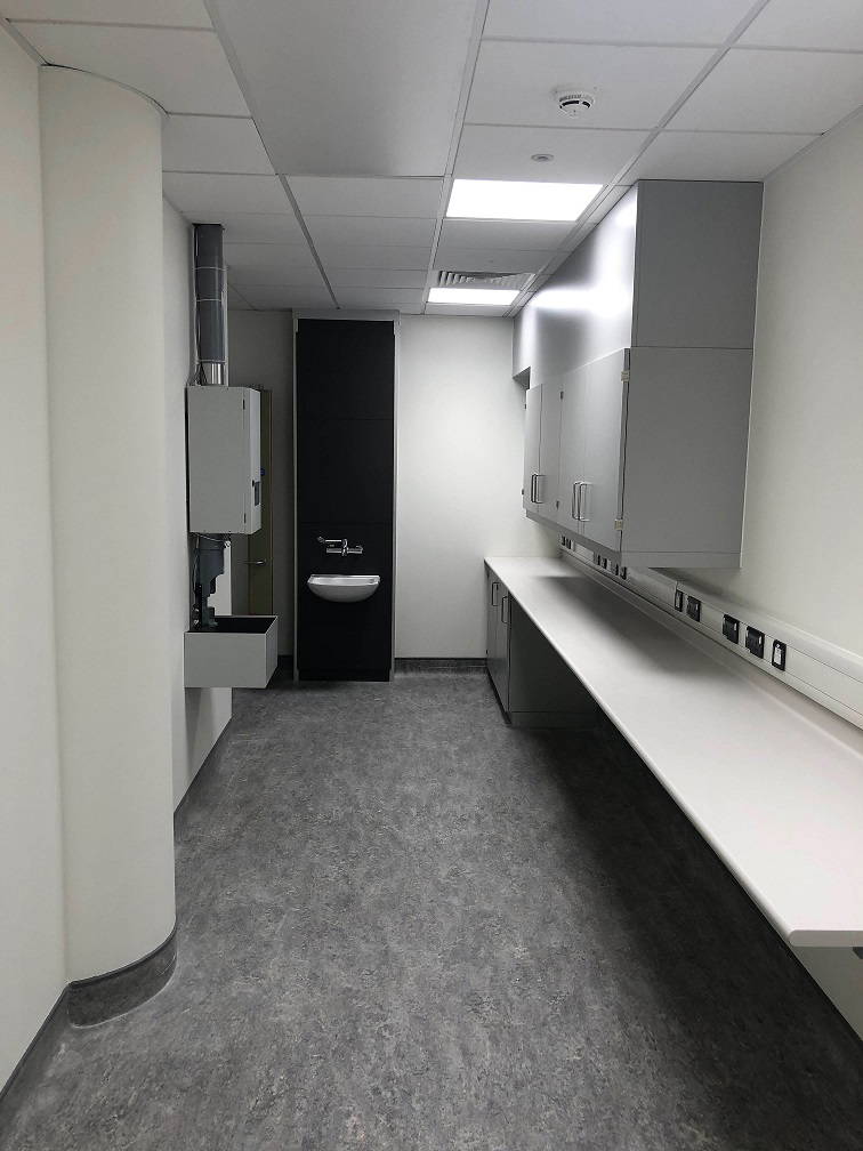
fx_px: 931
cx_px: 432
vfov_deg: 63.4
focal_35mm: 28
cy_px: 576
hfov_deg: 49.7
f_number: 1.8
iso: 25
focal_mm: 4
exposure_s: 1/33
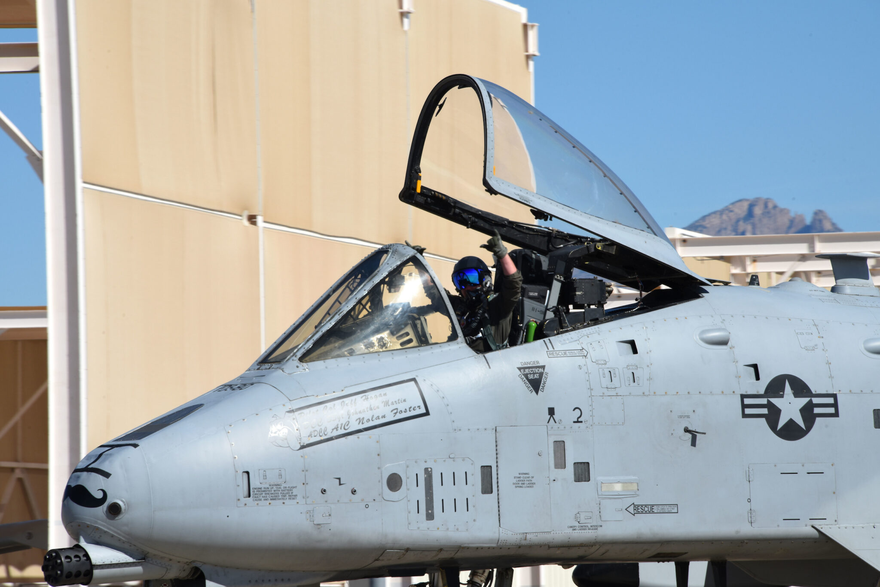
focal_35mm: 300
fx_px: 7336
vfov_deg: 4.6
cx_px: 440
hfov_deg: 6.9
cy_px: 294
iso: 250
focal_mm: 300
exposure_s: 1/200
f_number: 18
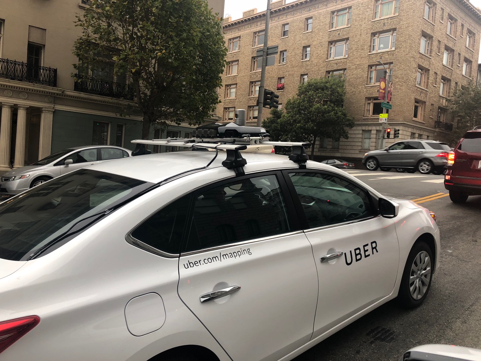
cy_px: 180
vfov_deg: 49.7
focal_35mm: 28
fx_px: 389
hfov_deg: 63.4
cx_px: 240
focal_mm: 4
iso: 64
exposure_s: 1/120
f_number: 1.8
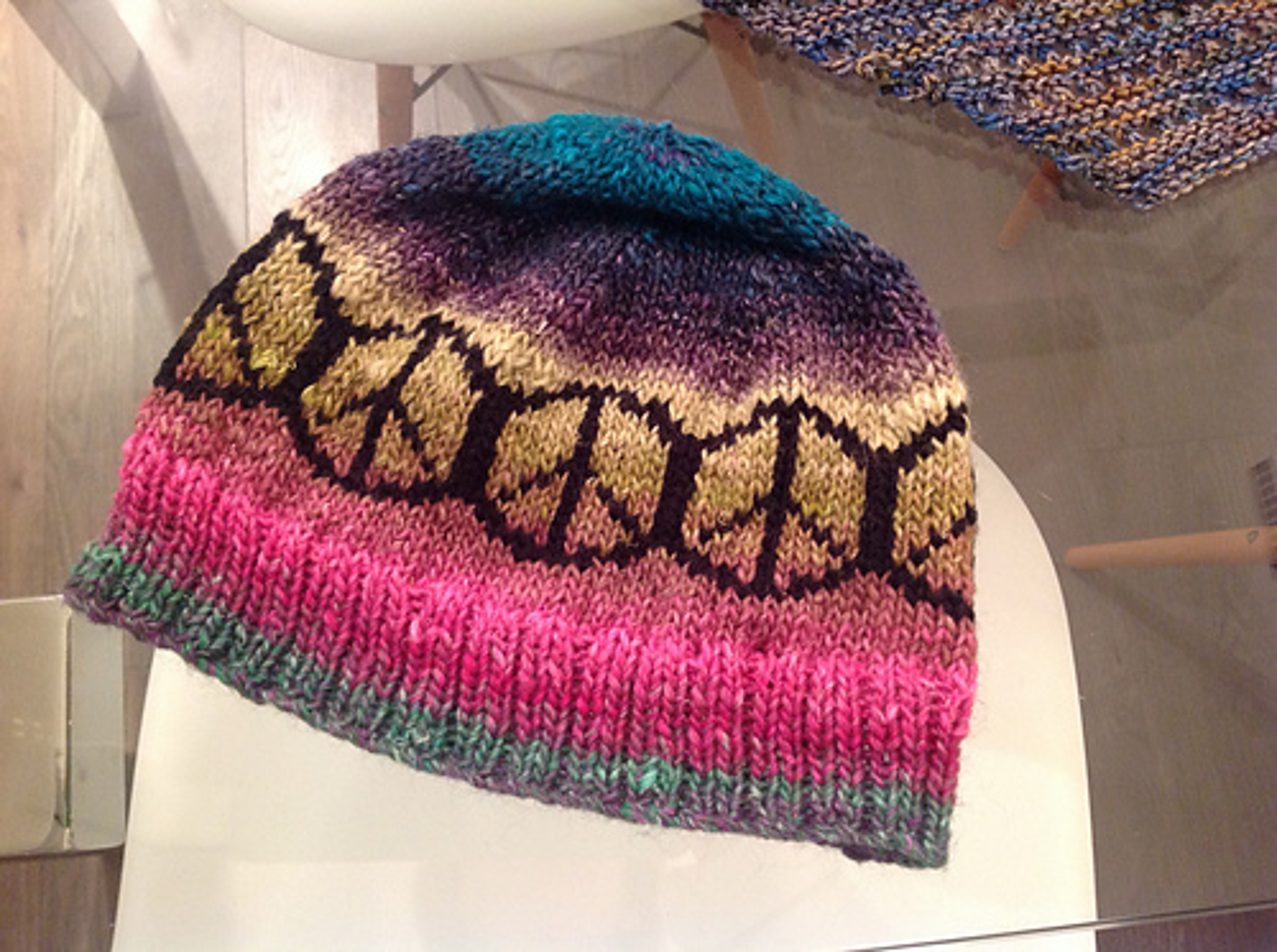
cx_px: 638
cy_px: 476
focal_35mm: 35
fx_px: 1289
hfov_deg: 52.7
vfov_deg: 40.6
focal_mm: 4.28
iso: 200
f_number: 2.4
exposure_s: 1/15
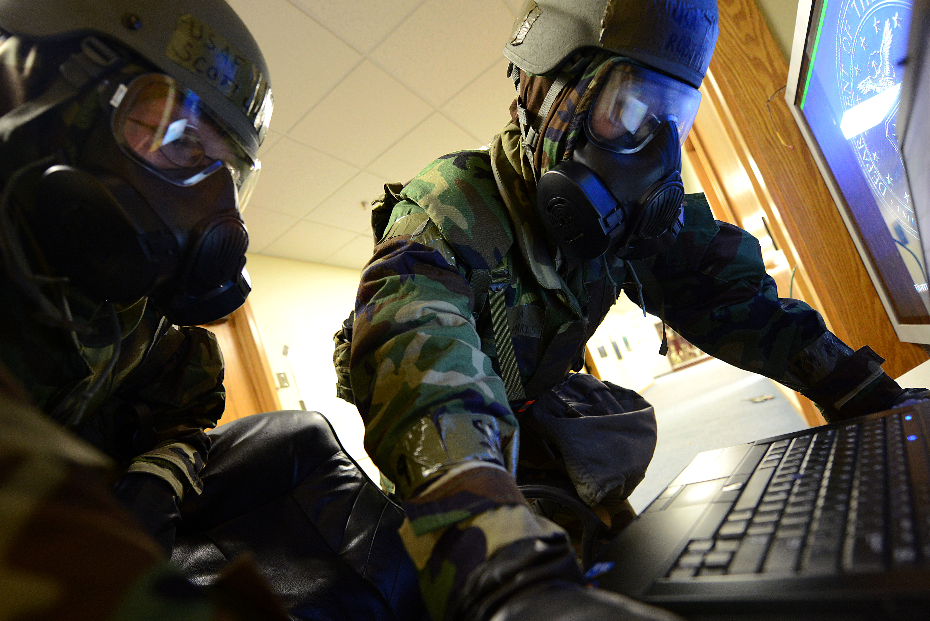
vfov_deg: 66.7
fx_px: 465
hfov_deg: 90.0
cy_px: 376
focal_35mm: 18
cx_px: 464
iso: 1600
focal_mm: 14
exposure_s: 1/40
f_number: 2.8
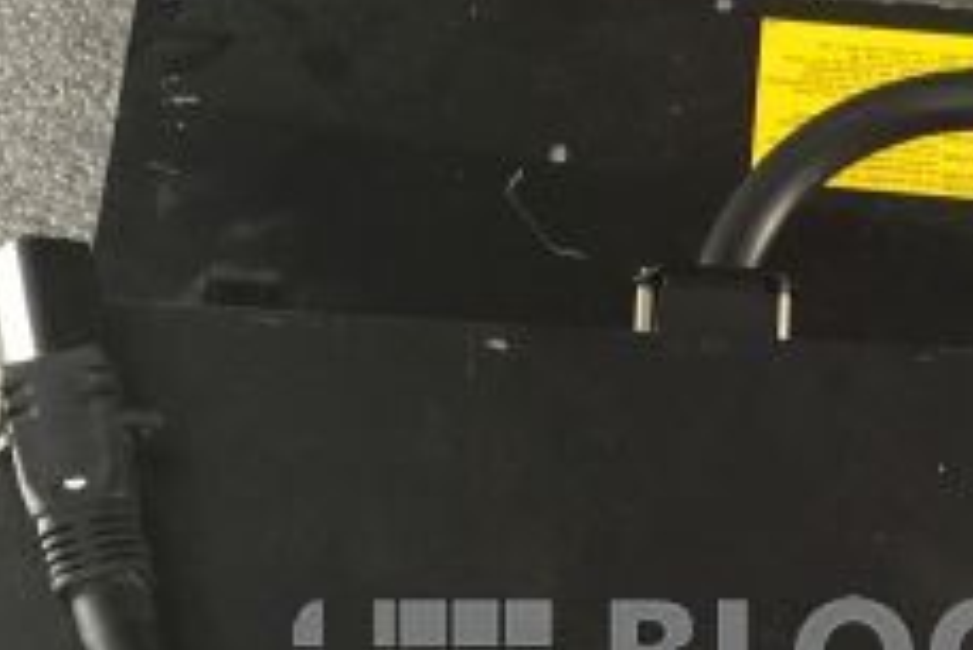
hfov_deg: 25.4
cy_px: 705
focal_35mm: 79
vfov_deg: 16.8
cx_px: 718
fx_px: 2136
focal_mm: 4.15
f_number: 2.2
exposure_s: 1/15
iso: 125
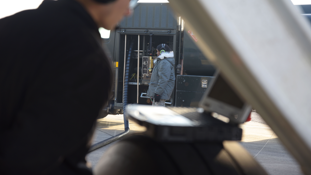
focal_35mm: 90
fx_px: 742
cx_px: 155
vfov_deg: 13.4
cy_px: 79
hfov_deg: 23.7
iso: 160
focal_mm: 85
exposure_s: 1/125
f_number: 5
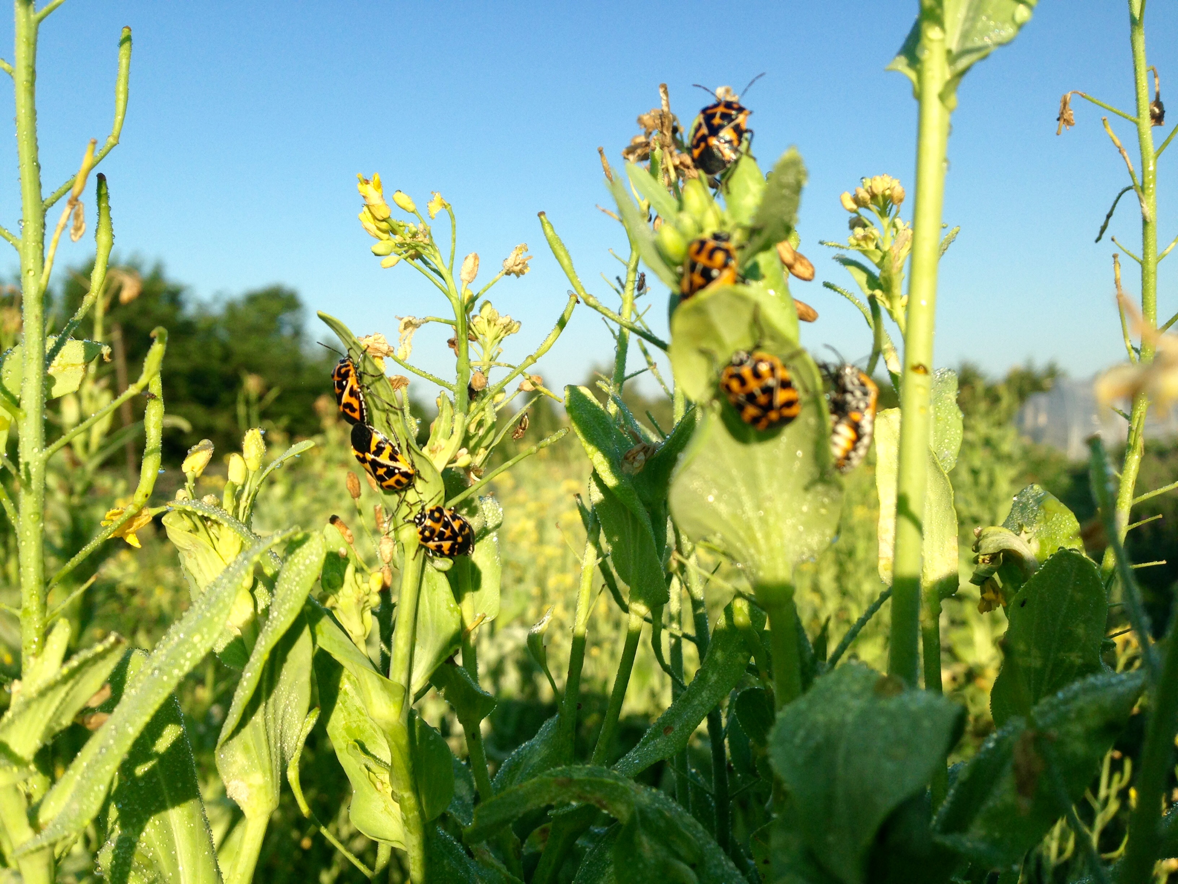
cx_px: 589
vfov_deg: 42.9
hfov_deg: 55.4
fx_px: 1123
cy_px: 442
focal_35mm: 33
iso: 50
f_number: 2.4
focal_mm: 4.12
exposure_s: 1/1063
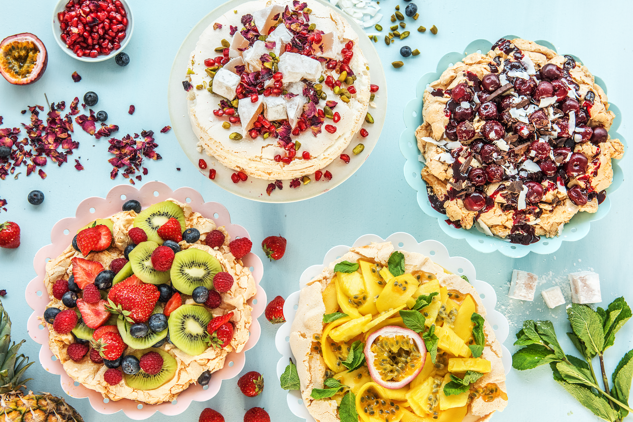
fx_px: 967
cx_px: 316
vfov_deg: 24.6
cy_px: 211
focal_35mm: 55
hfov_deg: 36.2
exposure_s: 1/6
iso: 800
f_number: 11
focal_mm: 55
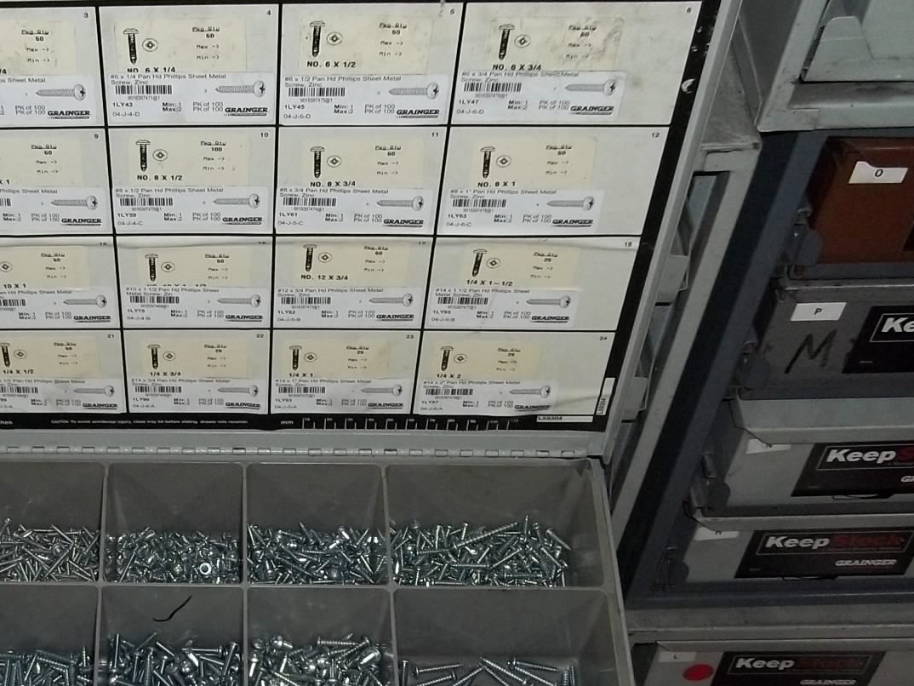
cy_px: 523
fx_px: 1611
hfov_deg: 30.8
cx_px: 171
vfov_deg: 23.8
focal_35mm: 61
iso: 160
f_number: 2.9
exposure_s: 1/30
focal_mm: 5.7
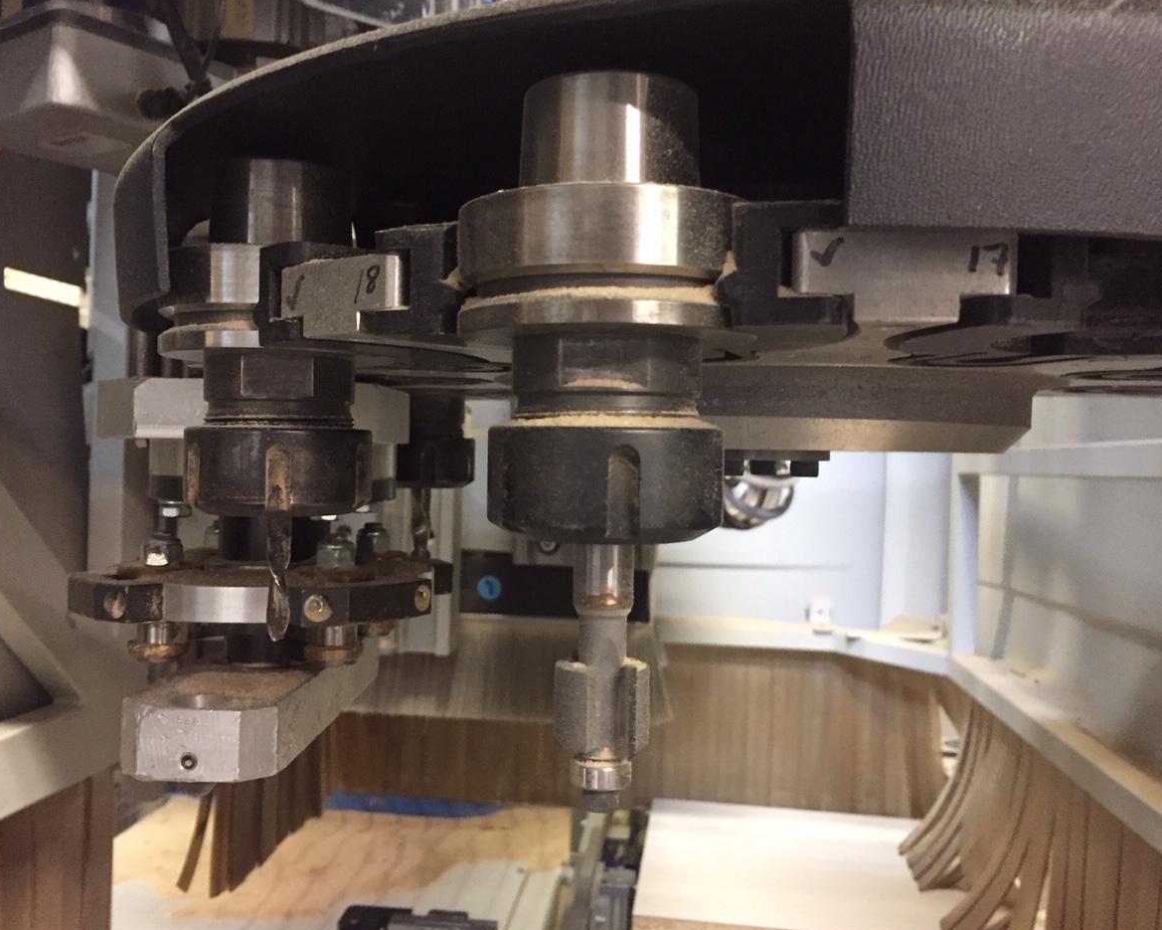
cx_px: 560
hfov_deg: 57.2
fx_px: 1066
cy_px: 465
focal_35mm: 31
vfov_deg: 47.1
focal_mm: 4.15
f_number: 2.2
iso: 250
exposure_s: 1/15
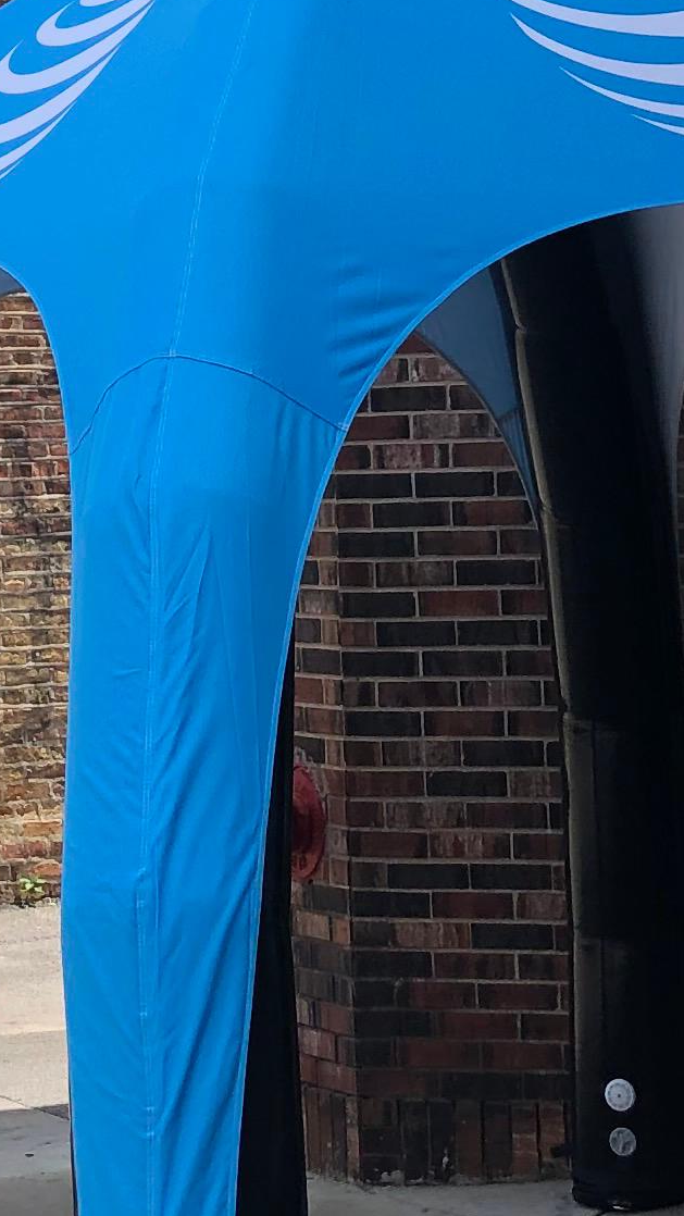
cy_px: -156
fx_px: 3546
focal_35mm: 110
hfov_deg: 11.0
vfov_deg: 18.6
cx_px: 173
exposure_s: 1/1185
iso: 20
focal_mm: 4
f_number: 1.8
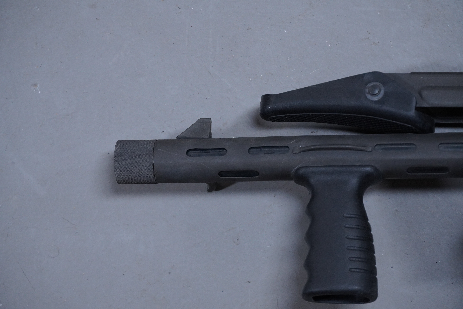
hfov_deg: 14.4
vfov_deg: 9.6
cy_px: 154
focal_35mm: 142
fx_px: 1834
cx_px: 232
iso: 1600
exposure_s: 1/125
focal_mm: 95
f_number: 5.6
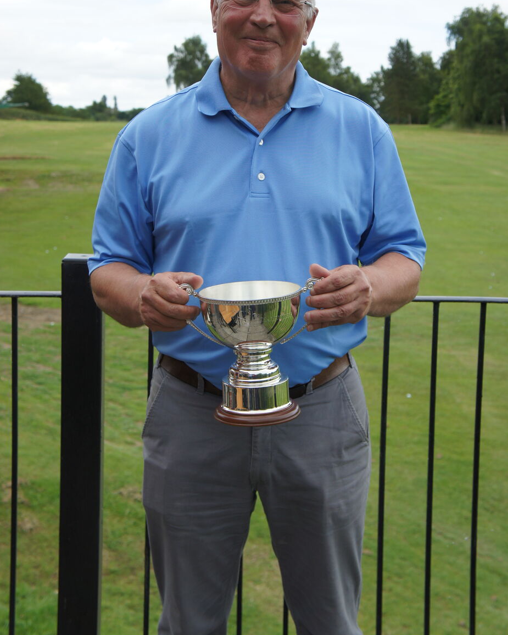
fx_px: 1034
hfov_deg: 27.6
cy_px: 253
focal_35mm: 55
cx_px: 254
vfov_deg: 34.0
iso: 200
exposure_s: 1/400
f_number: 5.6
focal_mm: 32
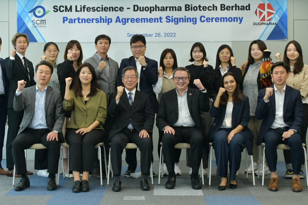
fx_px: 530
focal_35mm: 62
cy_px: 84
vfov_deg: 21.9
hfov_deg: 32.4
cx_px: 161
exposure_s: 1/250
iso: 800
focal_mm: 24
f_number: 3.5
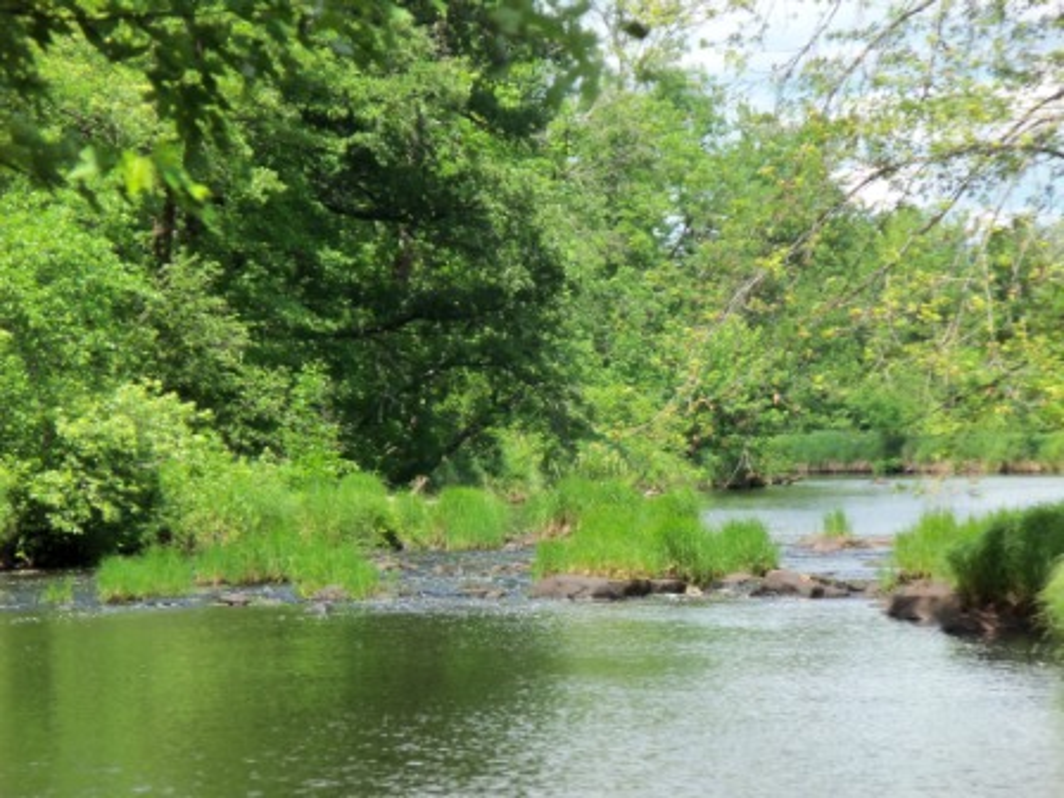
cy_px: 399
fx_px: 6762
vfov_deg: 6.8
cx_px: 532
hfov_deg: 9.0
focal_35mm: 220
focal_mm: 39.4
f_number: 5.7
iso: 80
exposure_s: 1/160
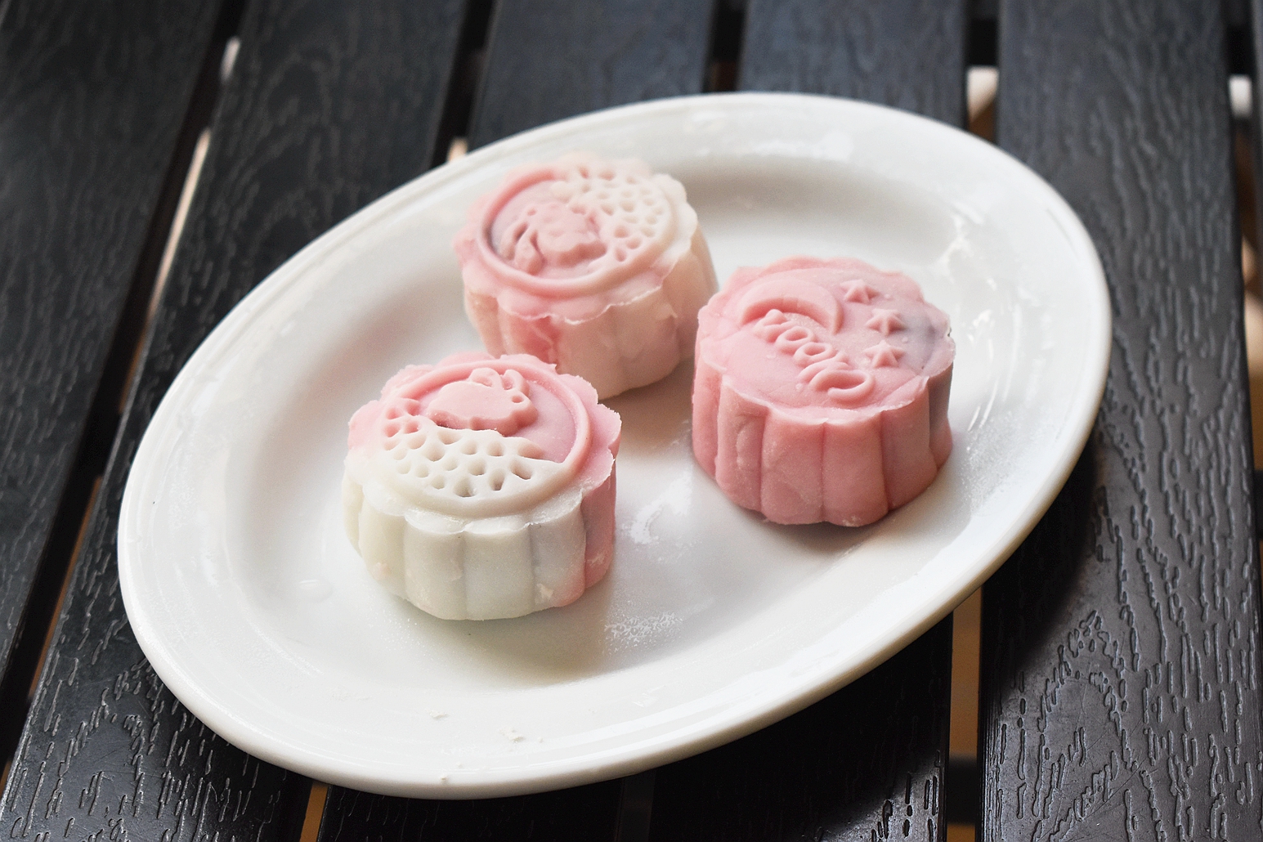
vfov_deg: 16.6
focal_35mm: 82
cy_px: 421
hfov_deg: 24.6
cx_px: 632
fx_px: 2894
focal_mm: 55
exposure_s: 1/250
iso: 800
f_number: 5.6
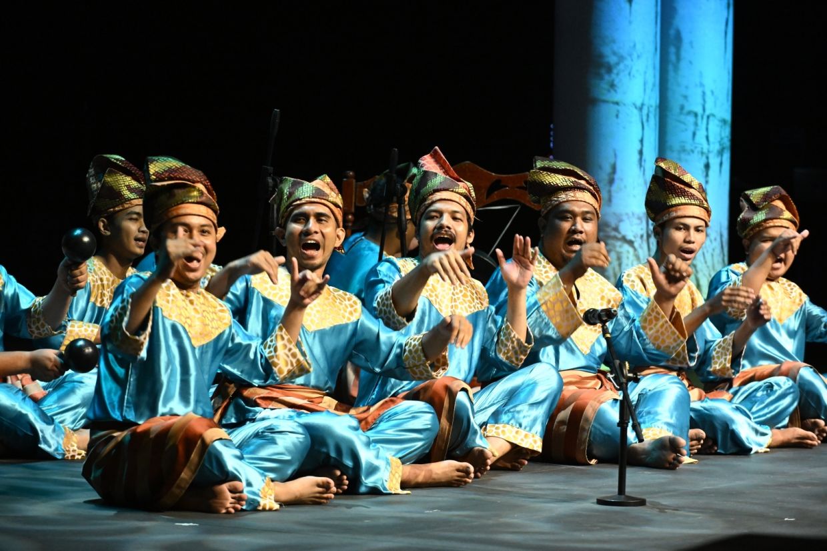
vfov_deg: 9.8
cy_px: 276
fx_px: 3215
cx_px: 414
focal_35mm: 140
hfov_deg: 14.7
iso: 8000
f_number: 4.5
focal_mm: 140
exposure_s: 1/250
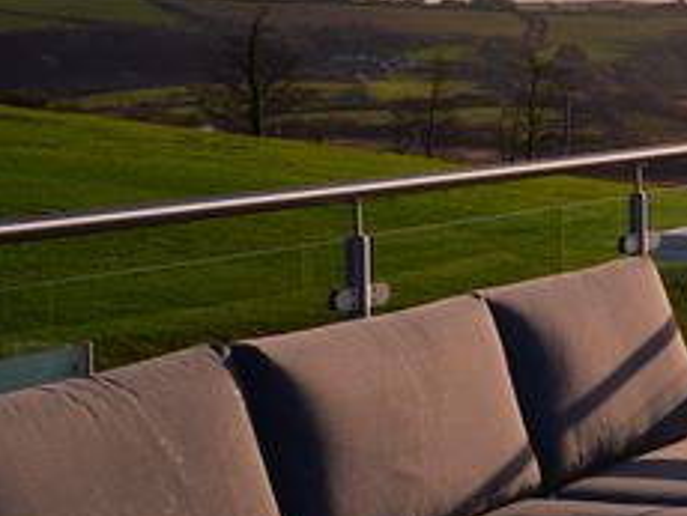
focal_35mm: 100
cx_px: 1284
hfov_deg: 16.1
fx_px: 1987
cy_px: 131
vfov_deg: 14.8
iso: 100
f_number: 11
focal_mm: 23
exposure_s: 1/640
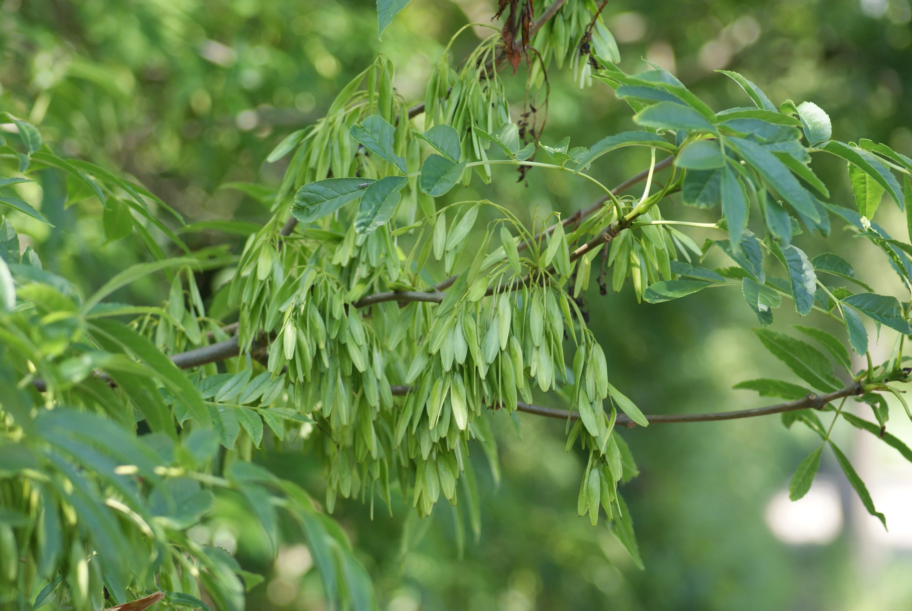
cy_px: 306
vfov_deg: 10.2
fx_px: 3424
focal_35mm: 135
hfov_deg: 15.2
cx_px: 456
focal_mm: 90
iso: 250
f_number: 5
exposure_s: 1/160
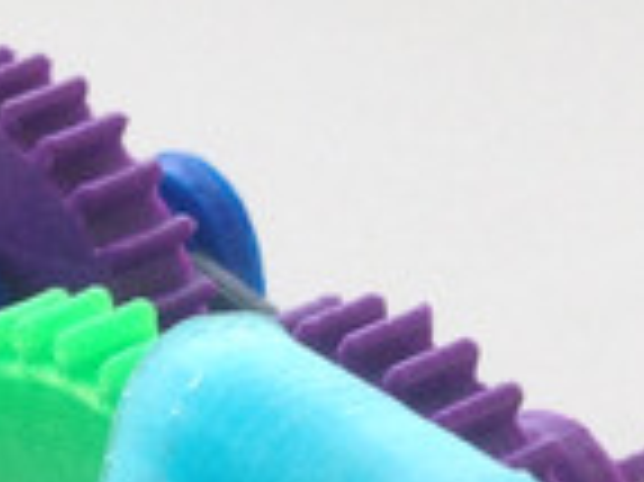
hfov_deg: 9.8
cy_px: 1171
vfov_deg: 7.1
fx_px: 3662
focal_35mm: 197
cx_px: -254
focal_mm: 4.12
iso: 50
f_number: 2.4
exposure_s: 1/131
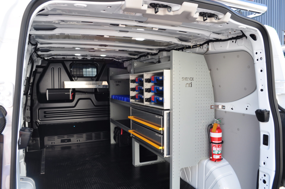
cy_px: 94
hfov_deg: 67.4
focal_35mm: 27
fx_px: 213
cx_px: 142
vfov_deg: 47.8
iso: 200
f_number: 8
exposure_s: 1/80
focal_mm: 18
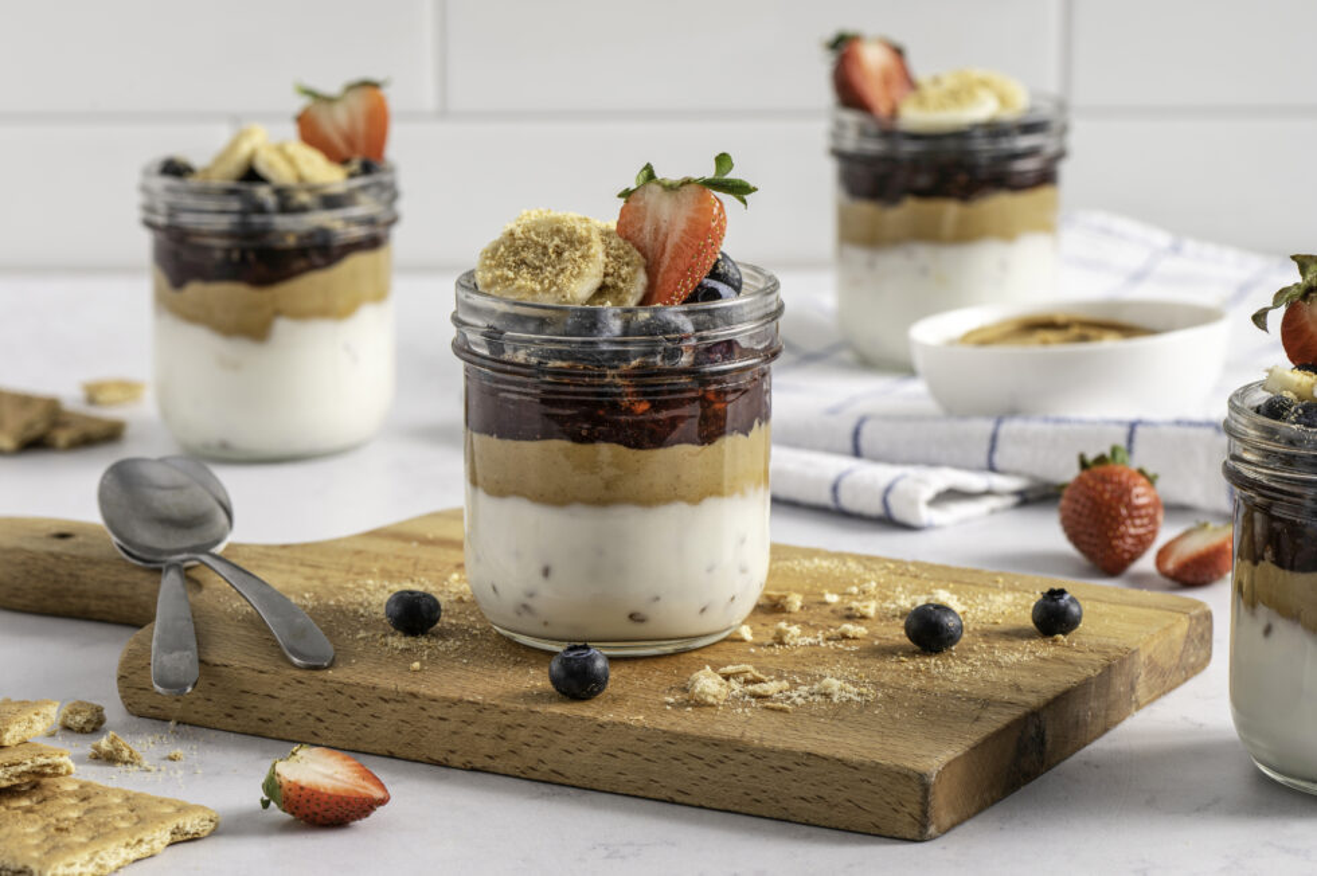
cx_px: 658
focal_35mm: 105
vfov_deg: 13.0
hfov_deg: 19.5
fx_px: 3839
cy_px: 438
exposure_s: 1/200
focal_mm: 105
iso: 100
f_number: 11
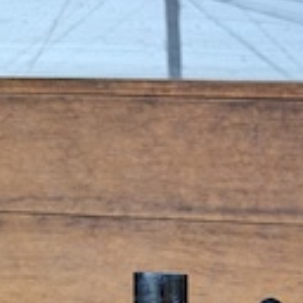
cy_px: 445
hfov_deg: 12.9
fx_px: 1317
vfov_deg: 12.5
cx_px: 334
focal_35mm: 133
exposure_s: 1/93.7
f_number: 1.68
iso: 18
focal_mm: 6.9
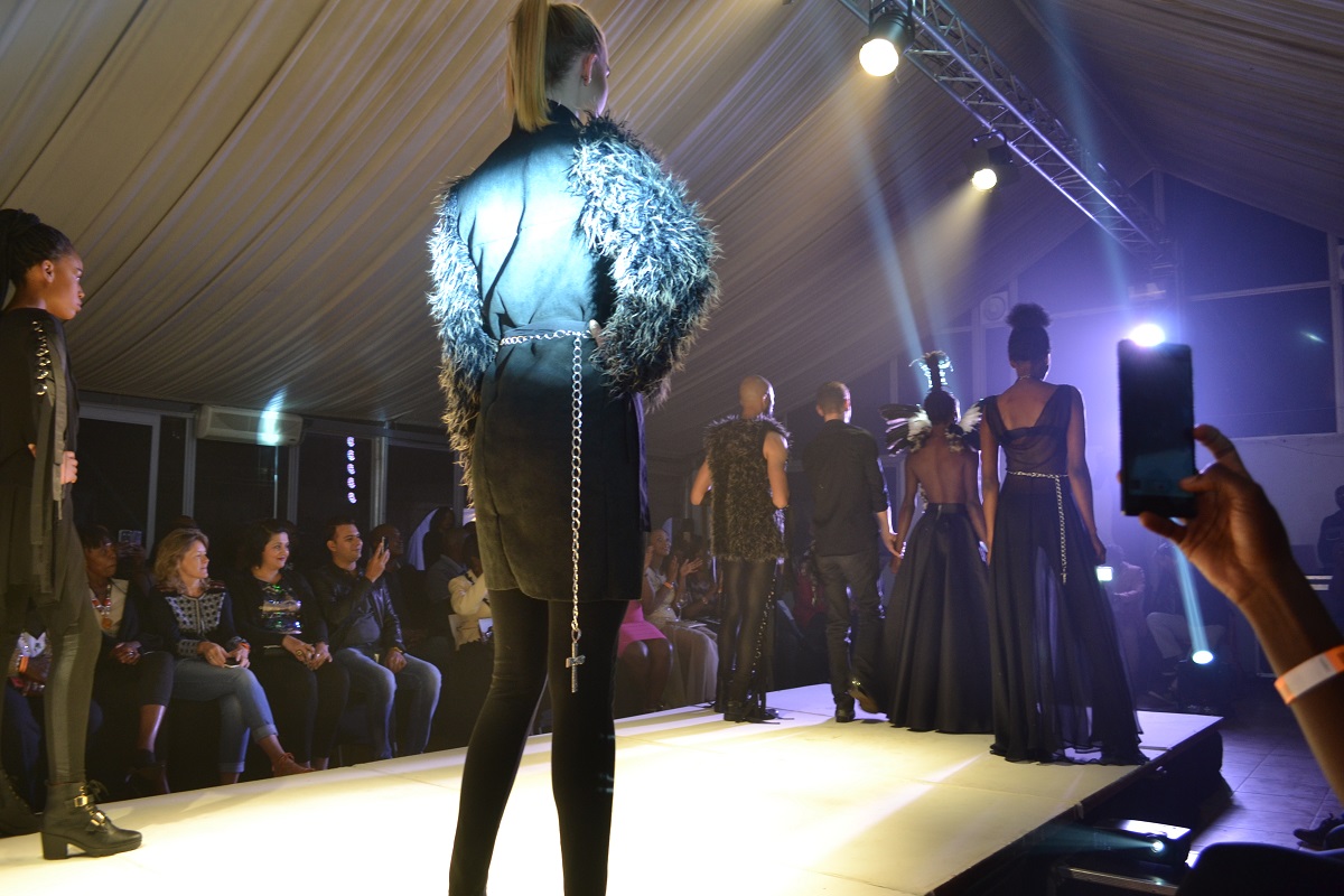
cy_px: 448
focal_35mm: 27
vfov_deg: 47.9
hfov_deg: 67.4
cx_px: 672
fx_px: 1008
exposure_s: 1/60
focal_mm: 18
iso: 400
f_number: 4
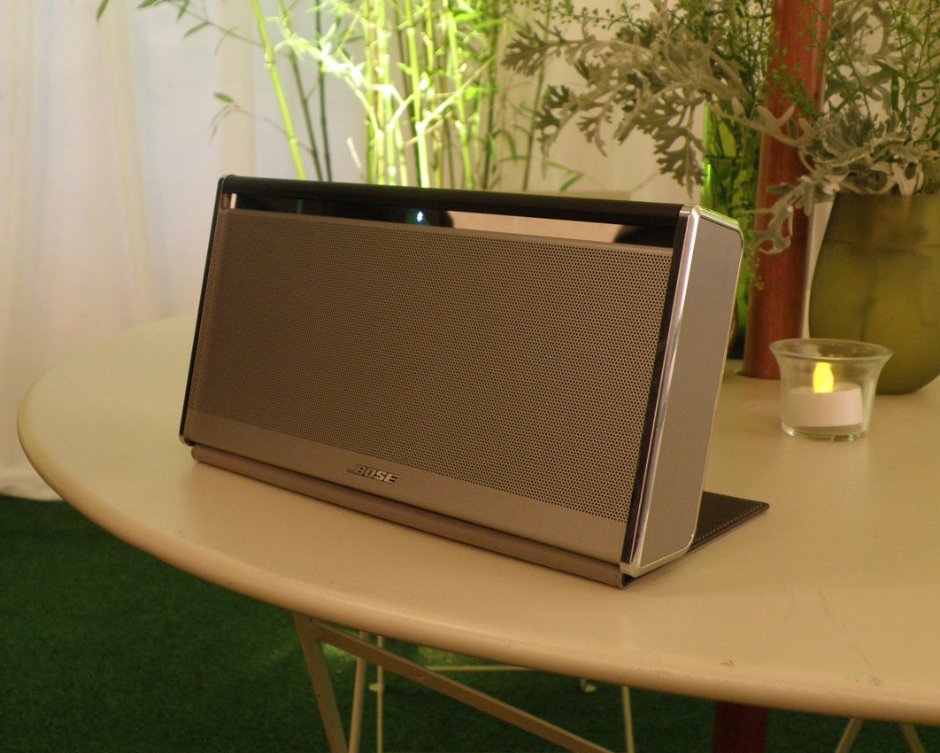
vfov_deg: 34.9
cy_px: 371
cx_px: 429
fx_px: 1196
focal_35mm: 43
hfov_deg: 42.9
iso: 200
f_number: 3.3
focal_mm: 6.97
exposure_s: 1/8
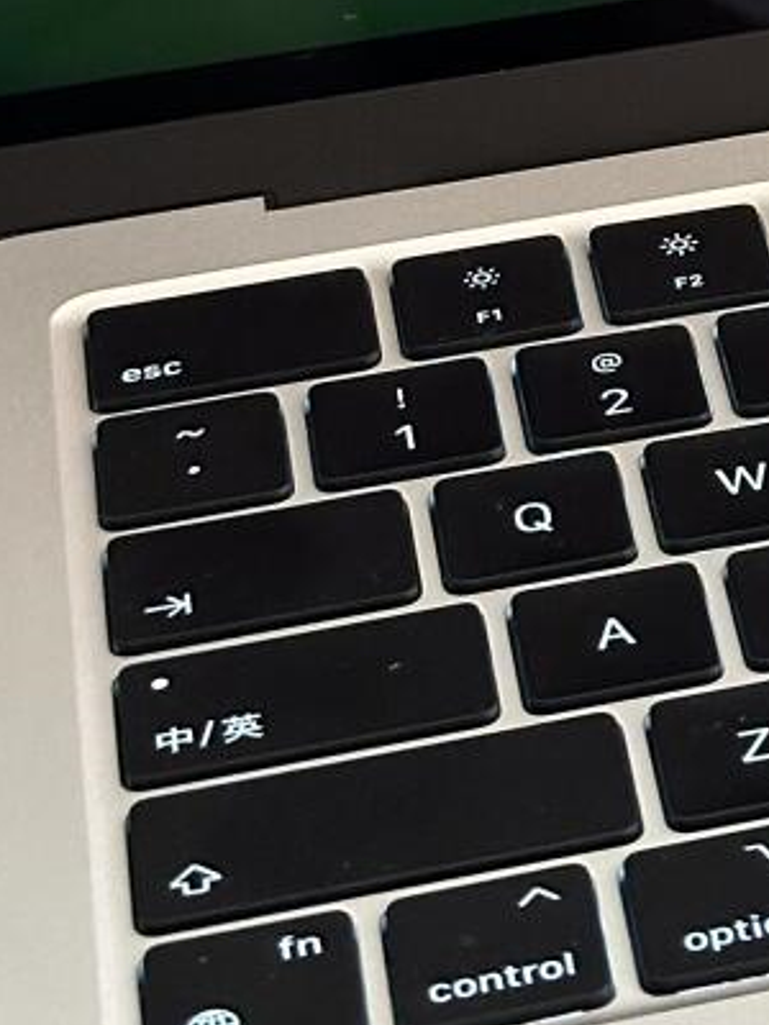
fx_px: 5124
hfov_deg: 8.3
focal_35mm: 173
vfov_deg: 10.9
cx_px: 1371
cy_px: -615
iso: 500
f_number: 1.78
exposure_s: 1/40
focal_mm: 6.86
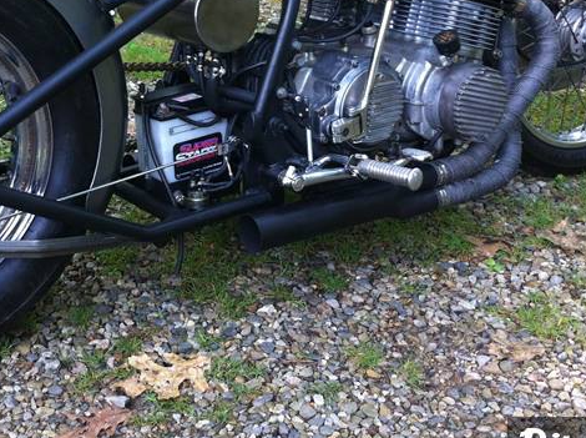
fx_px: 1132
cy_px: 62
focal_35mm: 67
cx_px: 197
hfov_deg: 28.8
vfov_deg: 21.5
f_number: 2.8
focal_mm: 3.85
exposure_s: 1/60
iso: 100
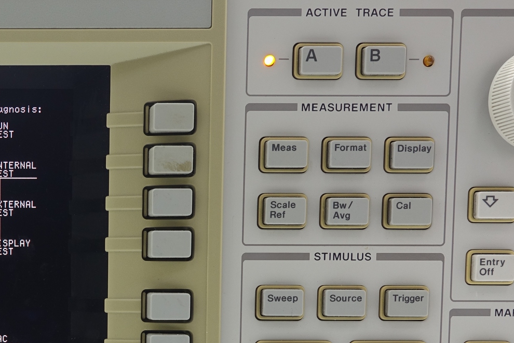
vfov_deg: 21.9
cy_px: 329
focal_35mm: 60
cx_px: -16
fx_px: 857
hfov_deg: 30.7
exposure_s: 1/4
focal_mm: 10.6
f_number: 5
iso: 100
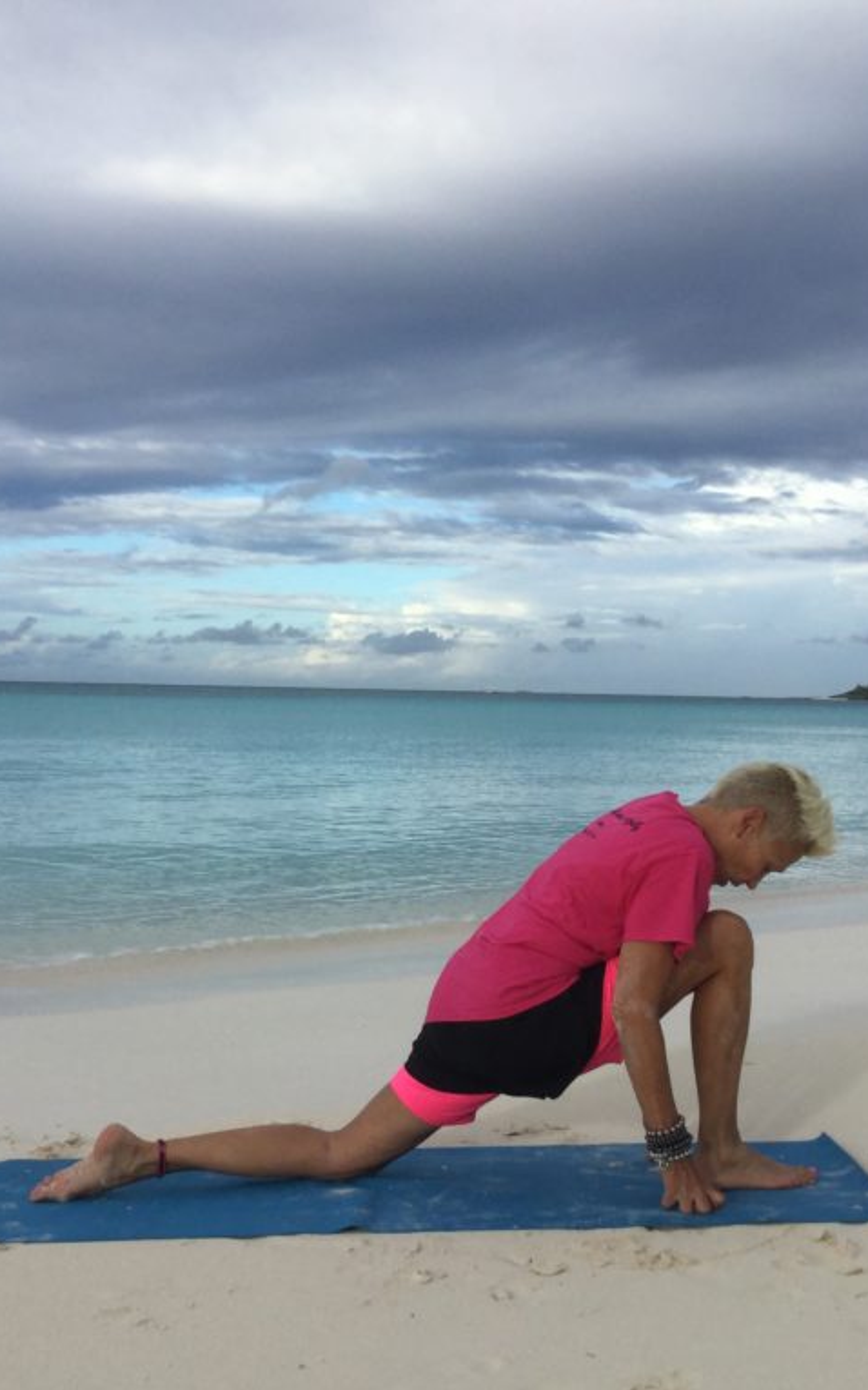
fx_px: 1666
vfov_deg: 45.3
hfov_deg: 29.2
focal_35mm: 44
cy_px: 696
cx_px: 369
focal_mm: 3.3
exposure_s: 1/1235
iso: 25
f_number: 2.4
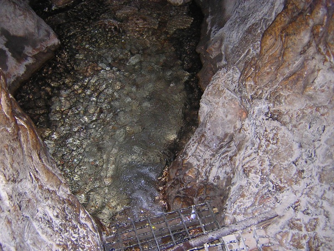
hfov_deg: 51.4
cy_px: 126
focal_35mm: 36
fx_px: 347
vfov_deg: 39.7
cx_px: 167
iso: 283
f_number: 2.6
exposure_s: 1/60.1
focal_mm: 4.7
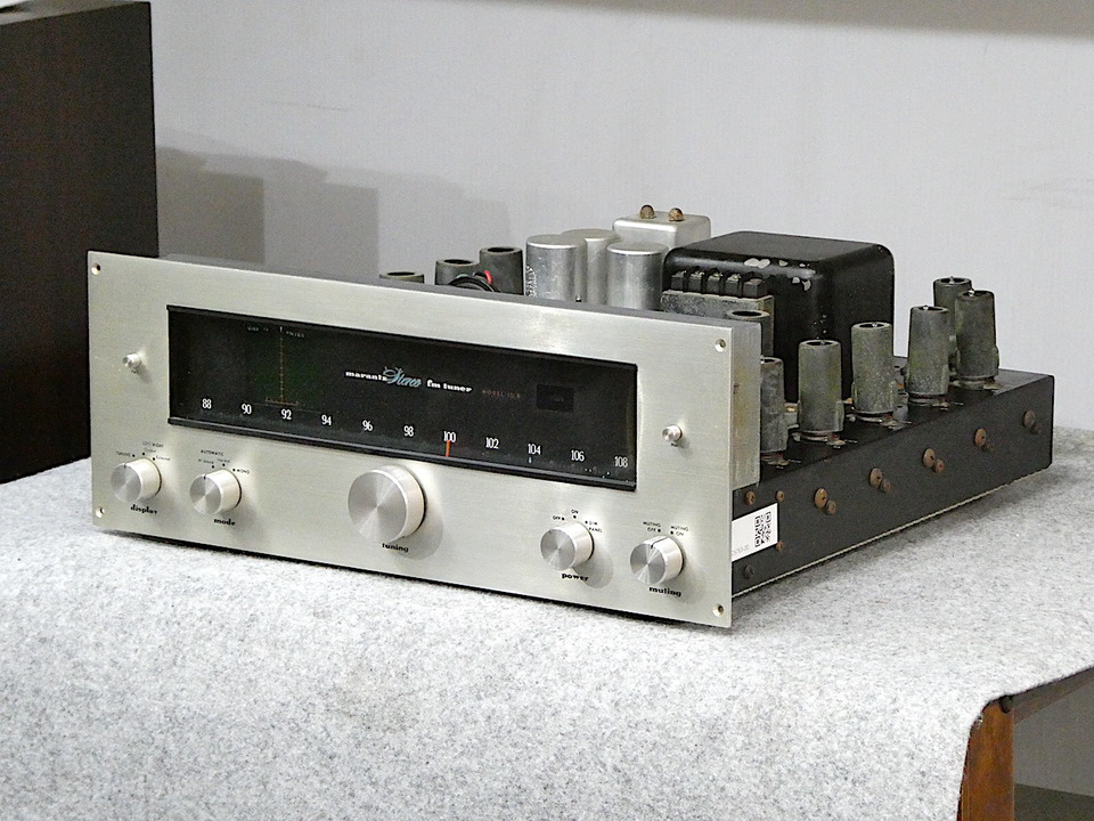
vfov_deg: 12.0
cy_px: 410
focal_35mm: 124
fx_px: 3919
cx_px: 547
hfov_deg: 15.9
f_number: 5.2
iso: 1600
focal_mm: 22.3
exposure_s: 1/60
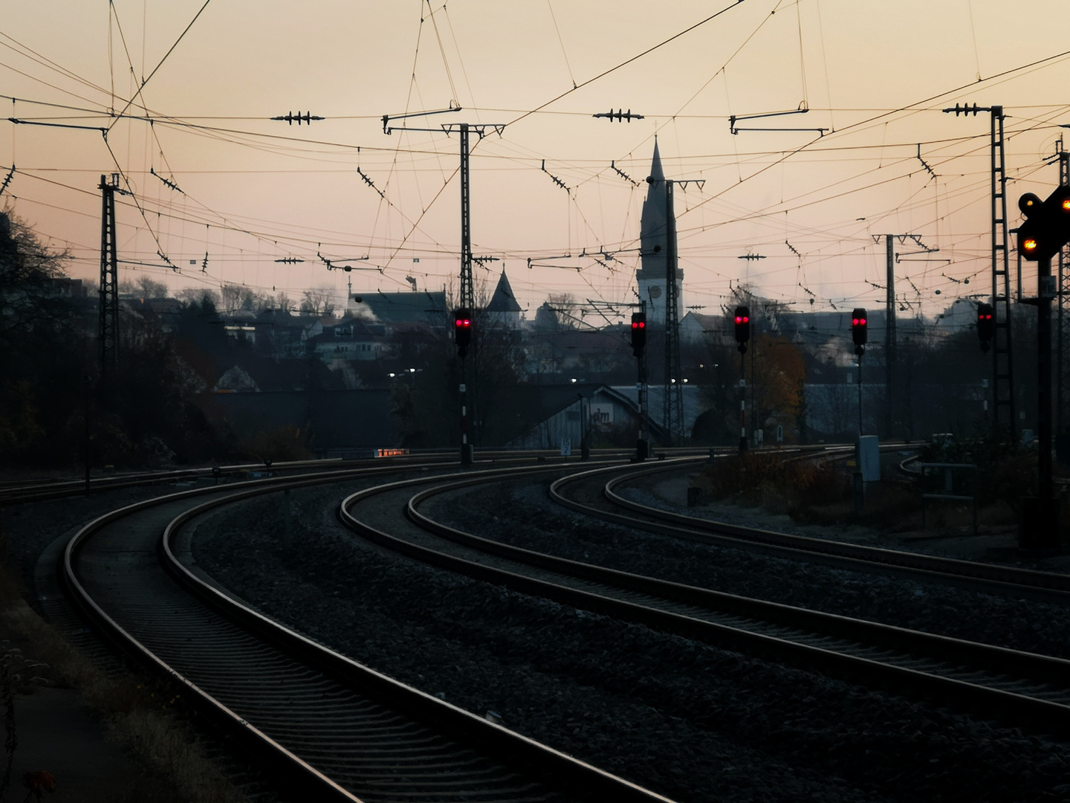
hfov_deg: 14.3
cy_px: 402
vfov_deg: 10.7
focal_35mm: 138
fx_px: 4266
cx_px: 535
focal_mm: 7.48
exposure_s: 1/247
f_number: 2.4
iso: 50
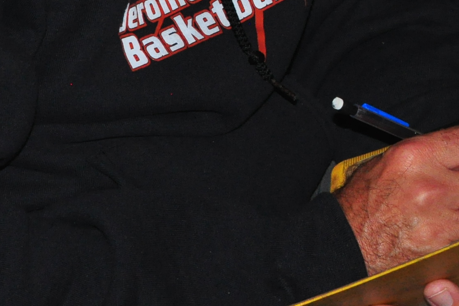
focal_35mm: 236
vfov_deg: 5.8
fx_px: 3014
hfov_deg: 8.6
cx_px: 490
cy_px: -79
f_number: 13
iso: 1250
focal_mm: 55
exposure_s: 1/60
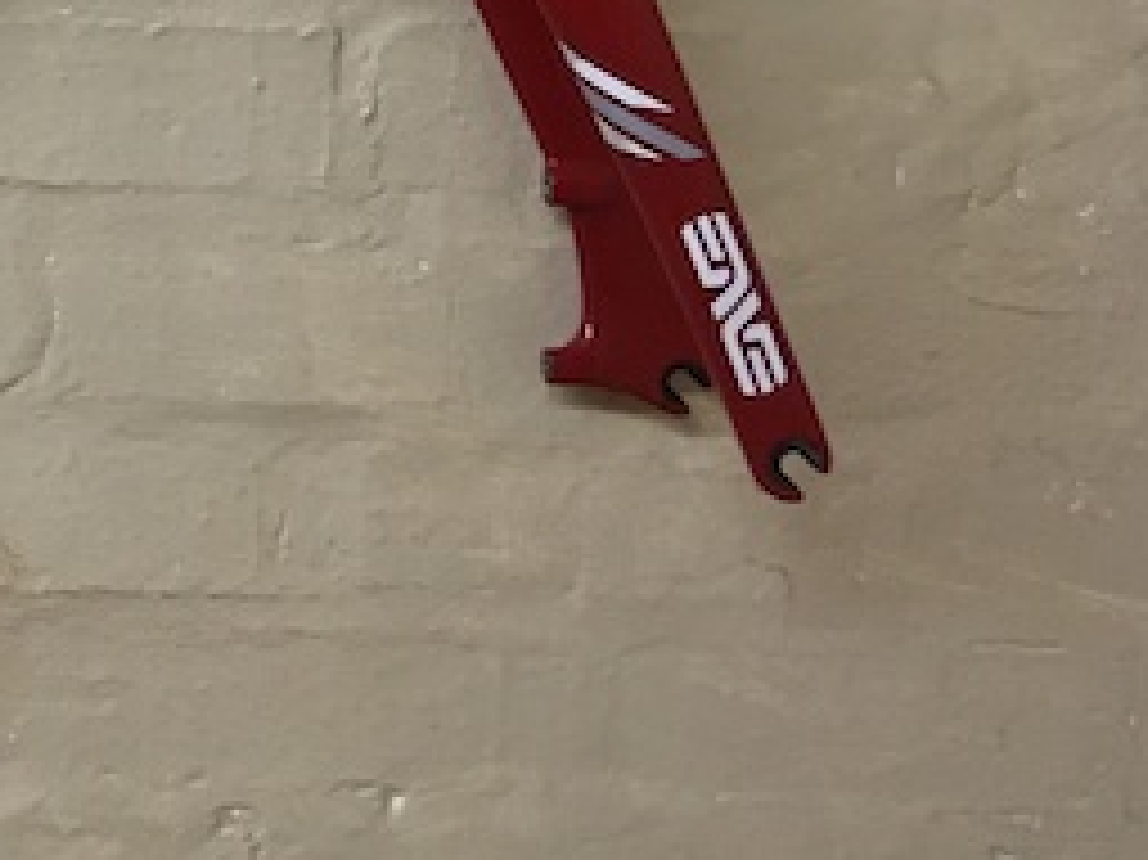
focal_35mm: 91
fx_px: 3016
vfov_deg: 15.4
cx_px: -545
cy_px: -266
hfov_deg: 19.1
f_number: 2.2
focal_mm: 4.15
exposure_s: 1/33
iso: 200
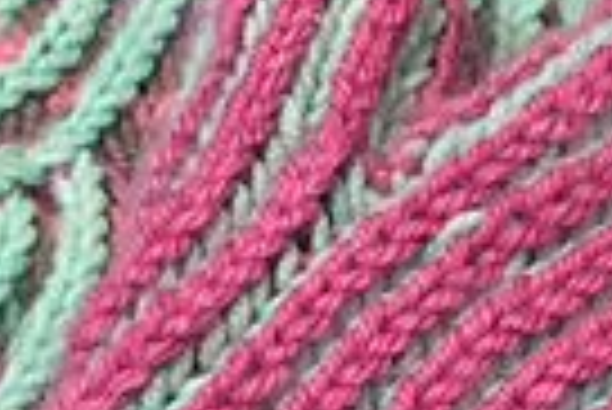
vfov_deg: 11.6
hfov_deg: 17.6
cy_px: 698
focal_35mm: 111
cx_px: 727
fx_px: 1889
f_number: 2.2
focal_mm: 4.15
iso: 400
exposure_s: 1/17
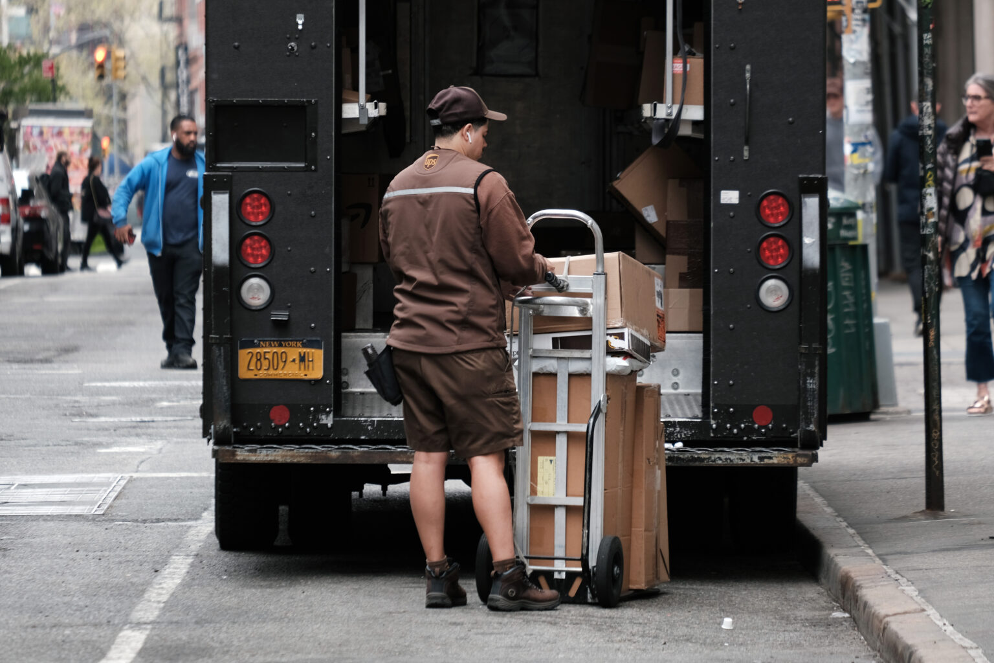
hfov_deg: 6.9
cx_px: 497
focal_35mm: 300
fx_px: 8283
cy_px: 332
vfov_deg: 4.6
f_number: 4.8
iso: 160
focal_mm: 200
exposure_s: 1/105
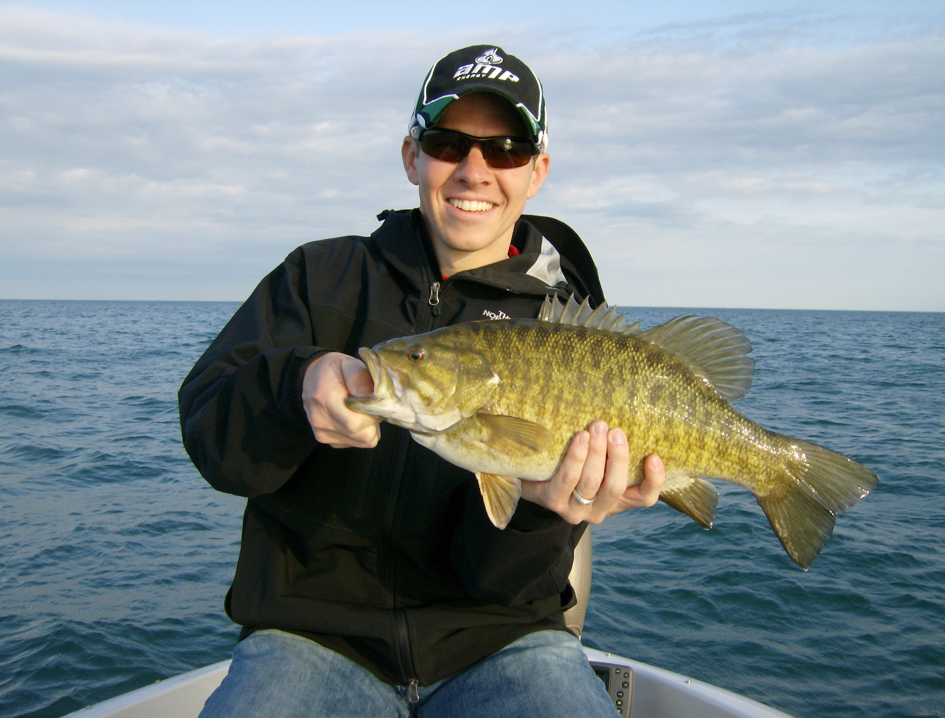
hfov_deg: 51.1
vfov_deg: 40.0
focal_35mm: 36
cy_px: 359
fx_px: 988
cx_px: 472
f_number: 4.7
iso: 100
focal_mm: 6
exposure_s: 1/261
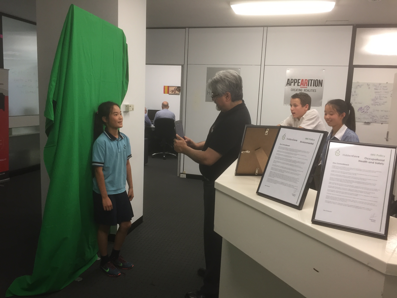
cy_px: 149
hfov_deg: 61.7
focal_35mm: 29
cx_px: 198
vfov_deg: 48.2
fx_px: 333
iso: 125
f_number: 2.2
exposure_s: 1/33
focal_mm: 4.15
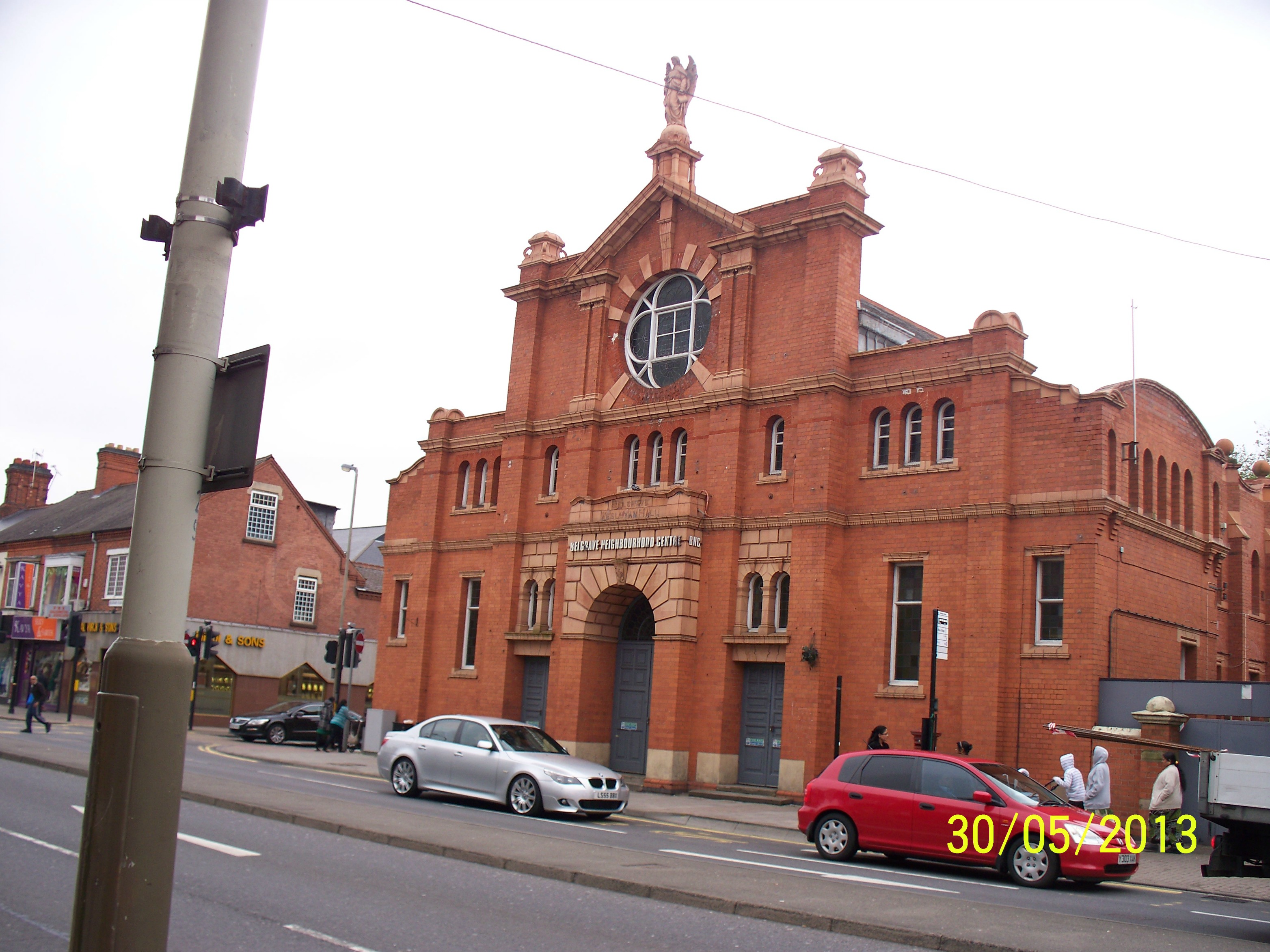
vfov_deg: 39.7
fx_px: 1321
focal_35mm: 36
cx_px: 635
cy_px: 476
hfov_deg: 51.4
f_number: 2.8
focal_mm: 7.54
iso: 64
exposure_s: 1/160
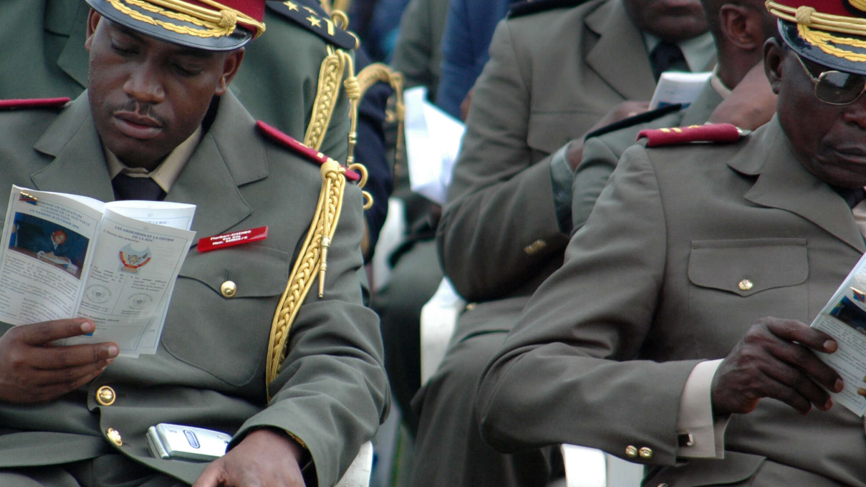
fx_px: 9415
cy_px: 184
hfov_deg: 5.3
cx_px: 394
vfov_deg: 3.0
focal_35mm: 410
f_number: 5.6
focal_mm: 200
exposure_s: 1/400
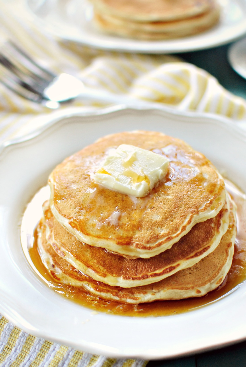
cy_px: 199
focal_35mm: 69
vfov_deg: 29.3
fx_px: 702
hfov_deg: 19.9
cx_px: 130
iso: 140
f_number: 2.2
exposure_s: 1/100
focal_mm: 35
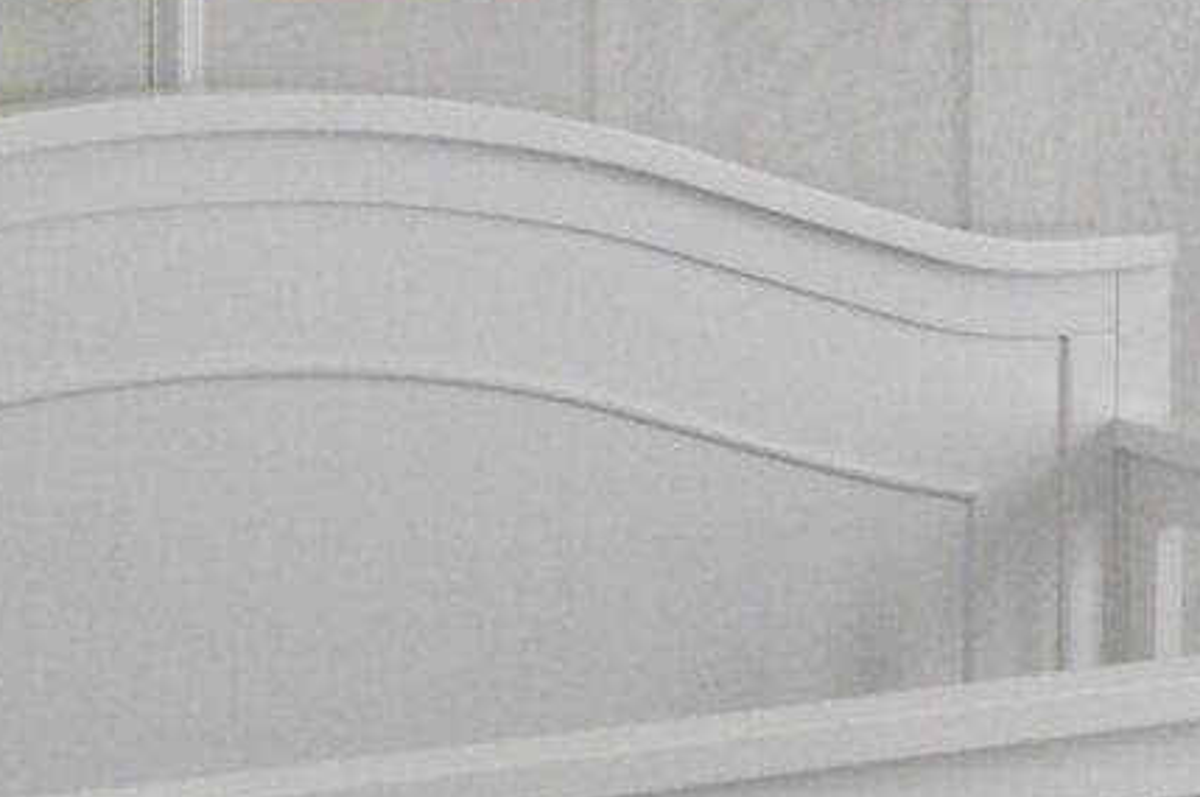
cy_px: 207
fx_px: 4295
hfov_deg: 15.8
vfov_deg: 10.6
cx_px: 943
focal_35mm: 129
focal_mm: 18
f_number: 3.5
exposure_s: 1/500
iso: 2500
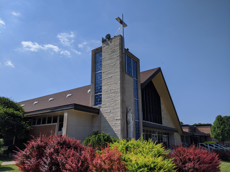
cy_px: 86
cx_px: 115
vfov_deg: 51.4
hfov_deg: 65.3
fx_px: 179
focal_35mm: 27
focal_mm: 4.44
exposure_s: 1/5882
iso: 67
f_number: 1.8
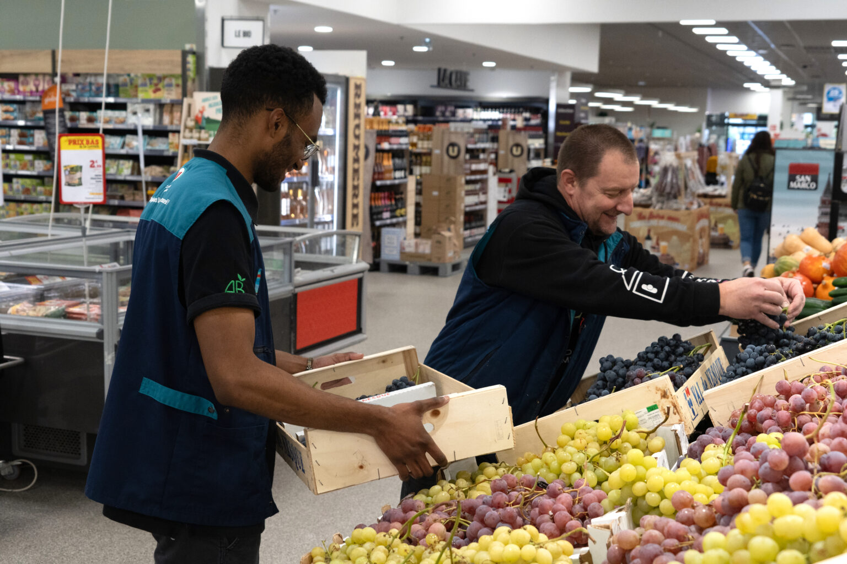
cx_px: 424
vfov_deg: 28.6
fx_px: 1106
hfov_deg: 41.9
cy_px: 282
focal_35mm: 47
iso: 3200
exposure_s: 1/200
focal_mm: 47
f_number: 7.1
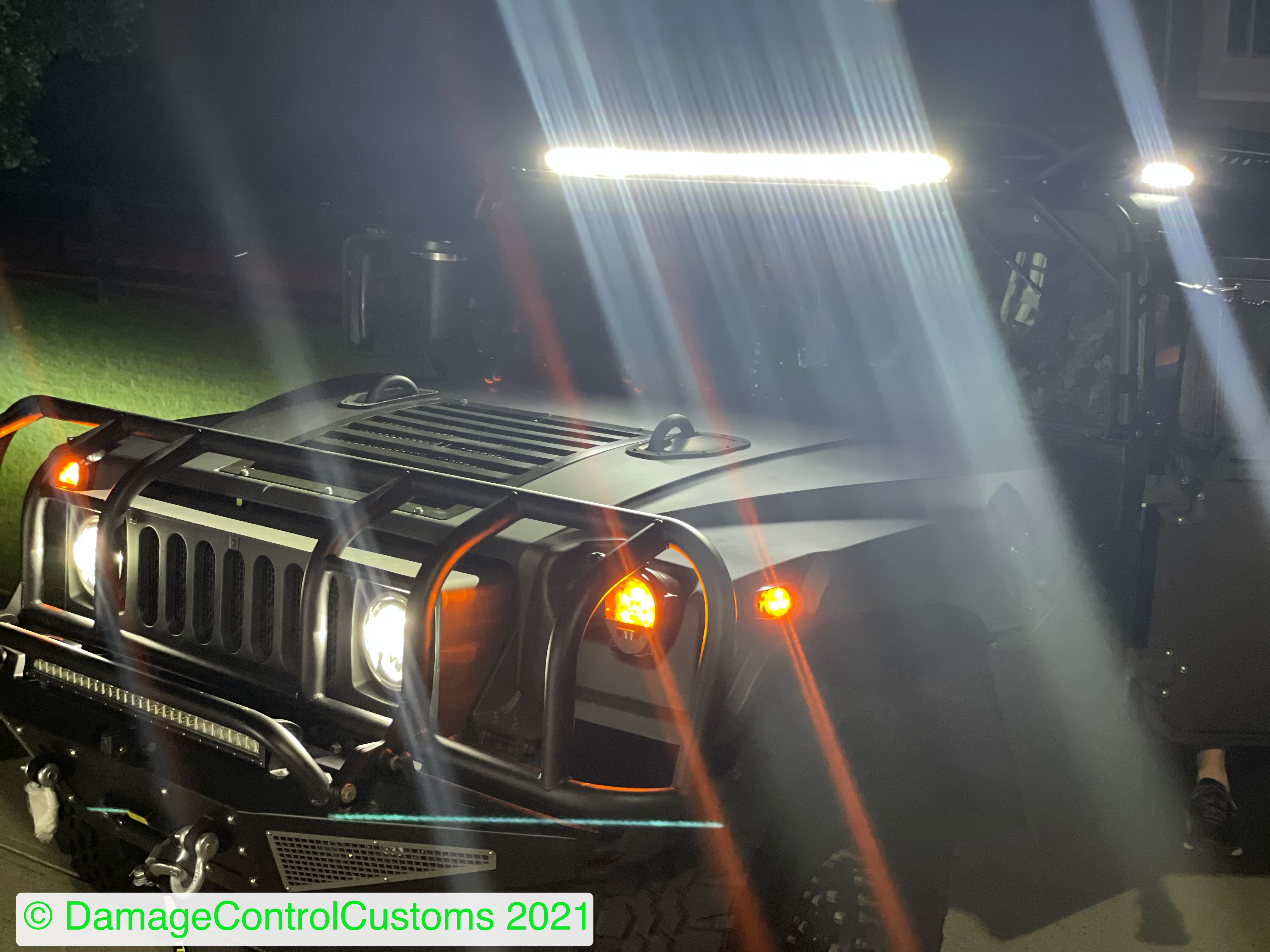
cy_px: 476
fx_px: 1908
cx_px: 635
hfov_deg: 36.8
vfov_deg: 28.0
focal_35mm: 52
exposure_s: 1/24
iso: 500
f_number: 2
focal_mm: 6
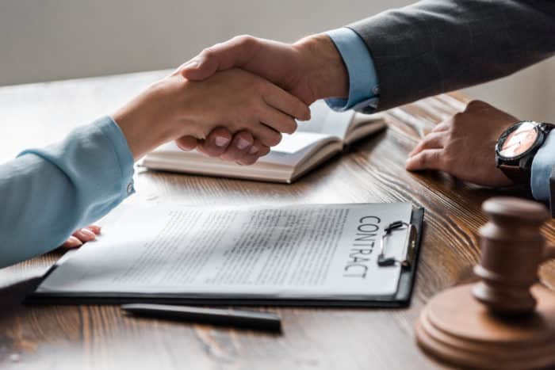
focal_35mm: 70
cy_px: 185
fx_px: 1079
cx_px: 278
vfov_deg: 19.5
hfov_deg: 28.8
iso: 400
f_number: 3.2
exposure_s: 1/200
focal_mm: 70
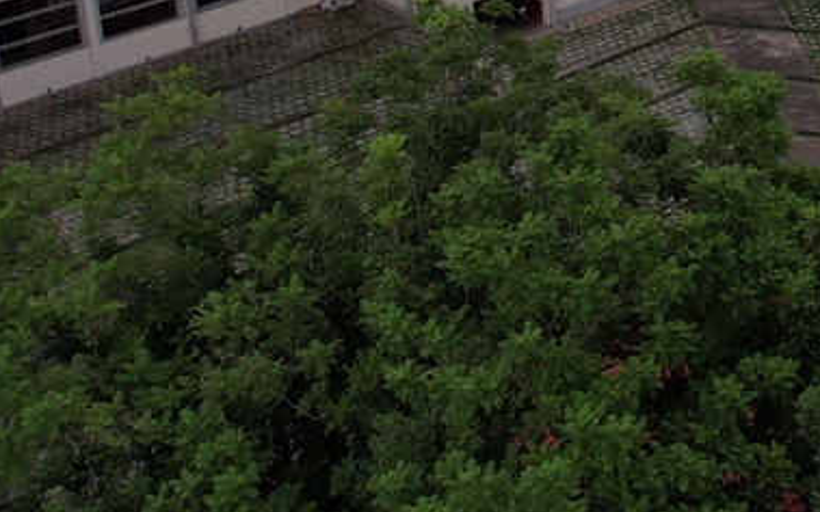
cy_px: -248
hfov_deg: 22.8
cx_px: 1060
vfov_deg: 15.0
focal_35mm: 81
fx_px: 1810
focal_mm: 8.38
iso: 200
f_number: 2.8
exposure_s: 1/100
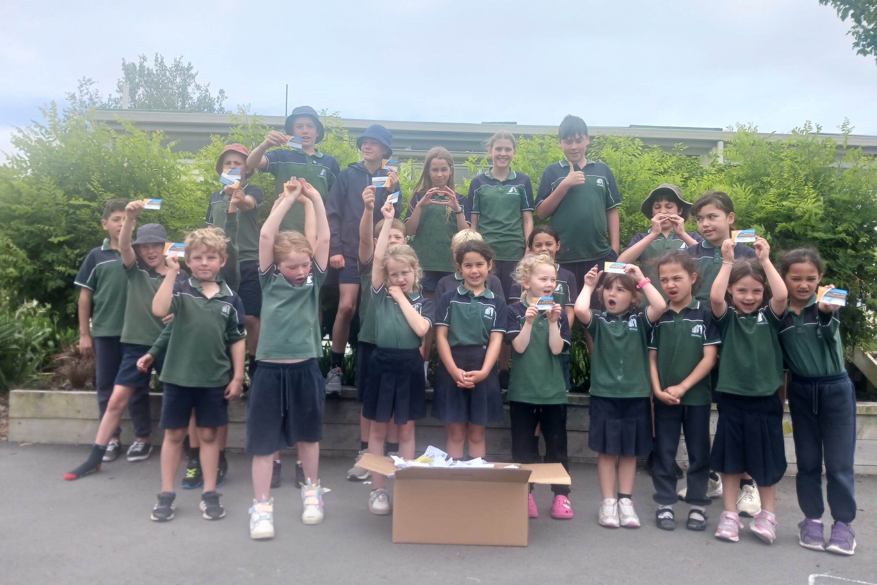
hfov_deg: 63.7
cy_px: 275
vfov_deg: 44.9
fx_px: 706
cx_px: 439
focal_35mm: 29
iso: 20
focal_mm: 4
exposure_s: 1/355
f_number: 1.8
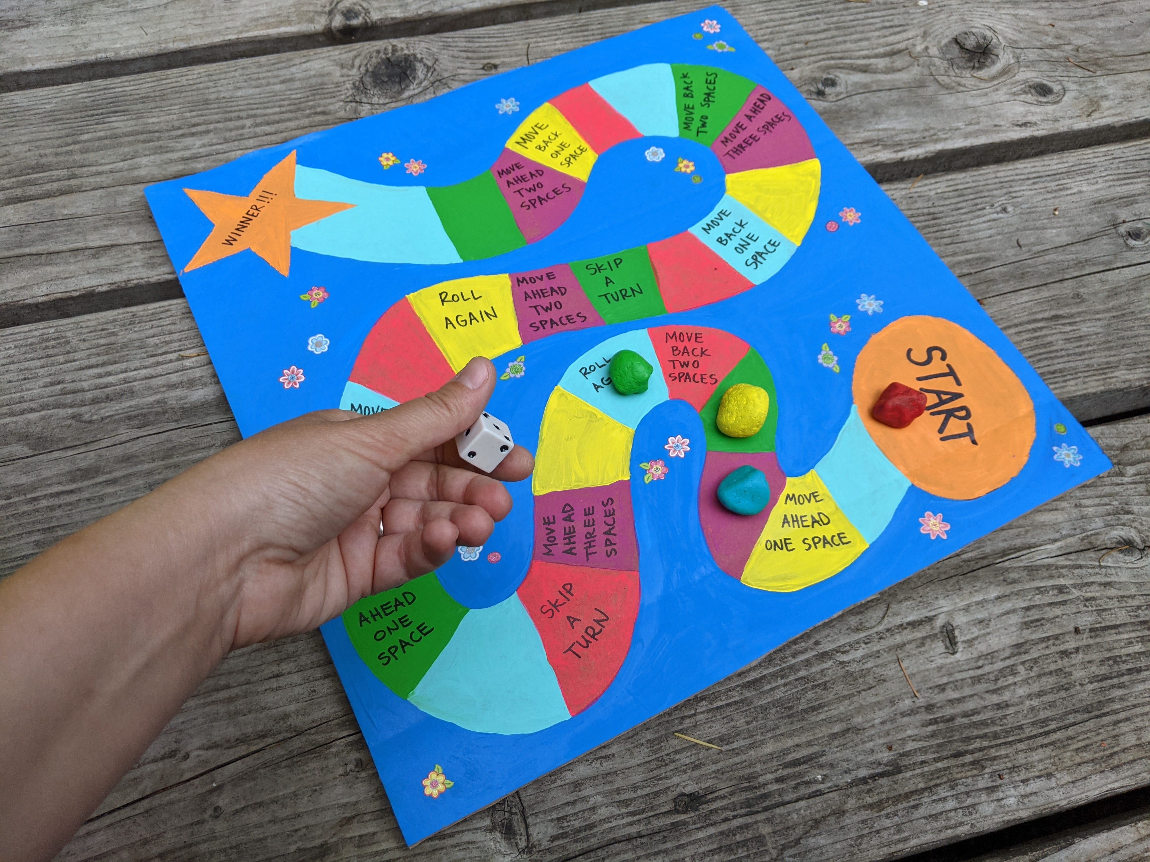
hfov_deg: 65.3
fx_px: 897
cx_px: 575
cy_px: 431
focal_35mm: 27
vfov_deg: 51.4
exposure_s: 1/572
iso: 69
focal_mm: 4.44
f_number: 1.8
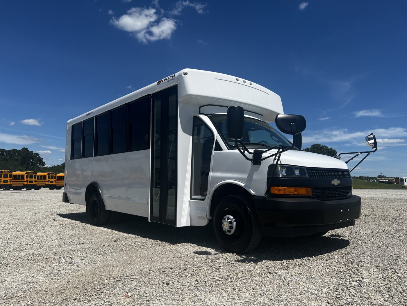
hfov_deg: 67.3
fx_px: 306
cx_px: 204
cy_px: 153
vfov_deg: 53.1
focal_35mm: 26
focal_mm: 5.7
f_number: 1.5
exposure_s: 1/6579
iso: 50
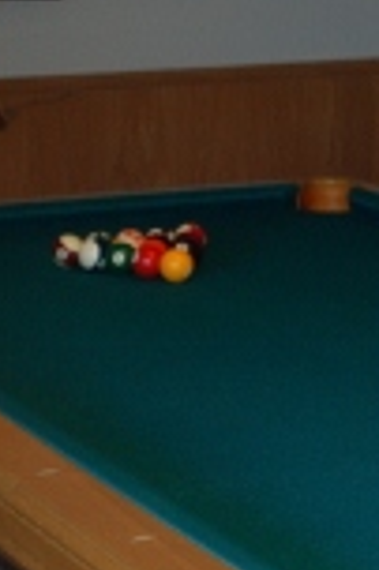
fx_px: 2406
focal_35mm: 152
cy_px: 139
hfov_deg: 9.0
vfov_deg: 13.5
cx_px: 383
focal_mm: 24
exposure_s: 1/60
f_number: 4
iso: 200
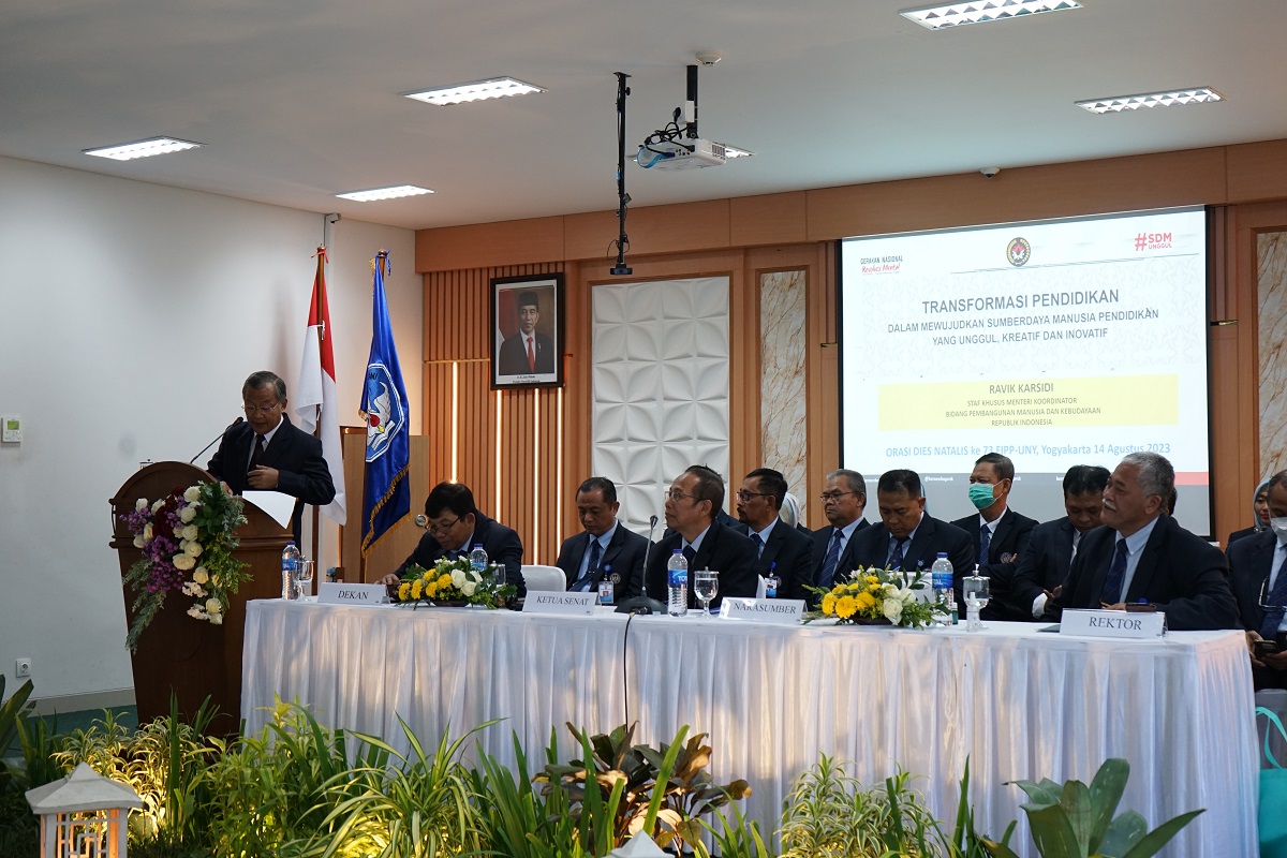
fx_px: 1752
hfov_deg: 40.3
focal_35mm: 49
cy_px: 429
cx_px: 644
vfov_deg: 27.5
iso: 1000
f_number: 4.5
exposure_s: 1/60
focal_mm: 49
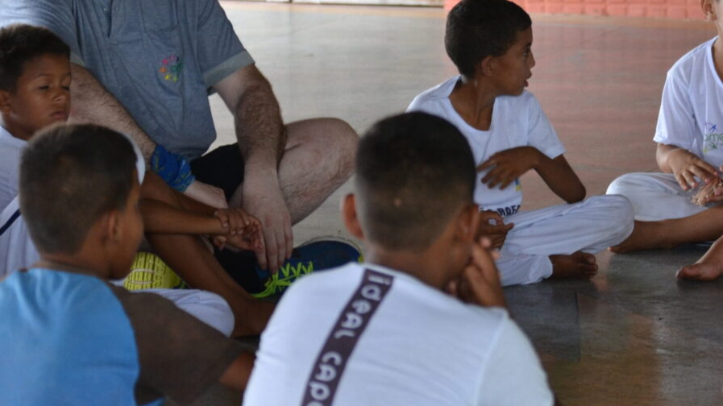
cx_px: 399
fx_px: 4332
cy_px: 23
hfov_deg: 9.5
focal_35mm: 226
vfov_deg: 5.4
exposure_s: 1/60
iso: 800
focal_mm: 86
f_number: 4.2
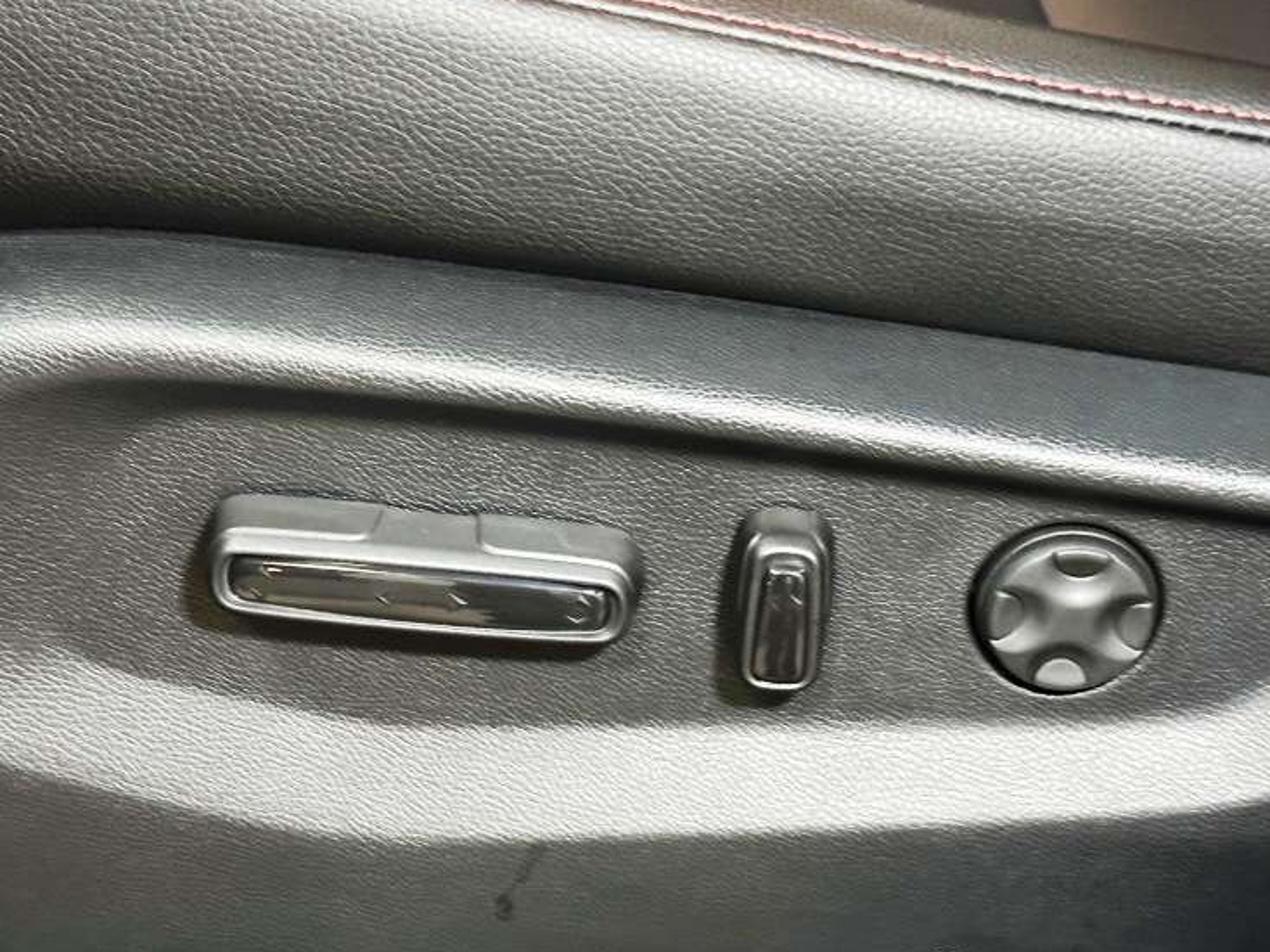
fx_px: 2457
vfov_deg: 21.9
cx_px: 734
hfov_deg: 28.9
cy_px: 514
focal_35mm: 67
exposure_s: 1/24
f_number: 1.78
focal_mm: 6.86
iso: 640
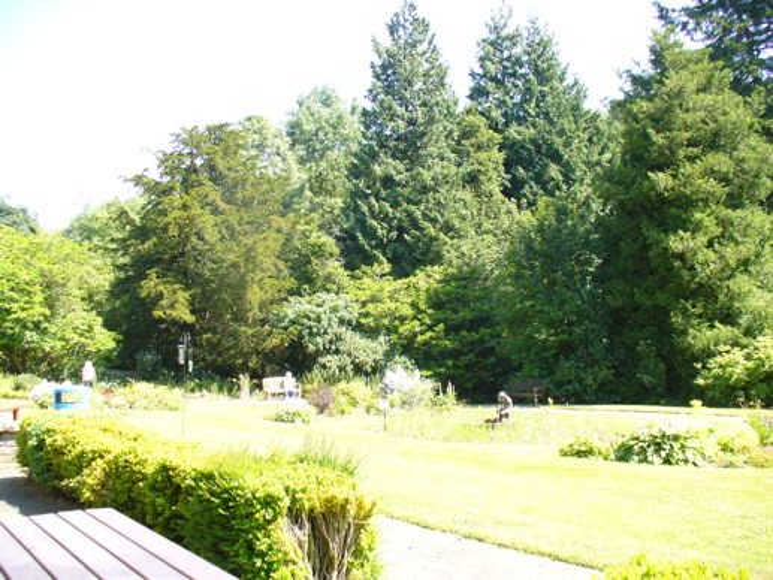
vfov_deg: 38.7
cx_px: 386
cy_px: 290
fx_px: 826
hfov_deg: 50.1
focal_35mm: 37
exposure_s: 1/200
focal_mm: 6.1
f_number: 2.8
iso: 80
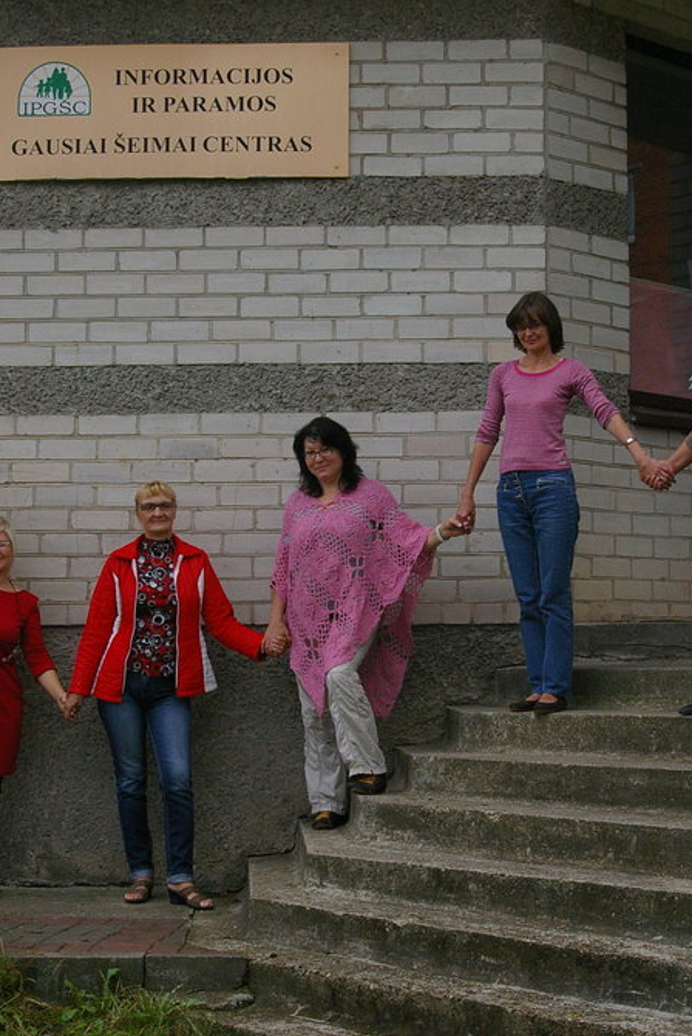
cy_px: 524
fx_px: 1843
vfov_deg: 31.4
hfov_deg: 21.2
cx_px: 392
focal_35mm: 64
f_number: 9.5
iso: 800
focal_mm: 28
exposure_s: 1/500
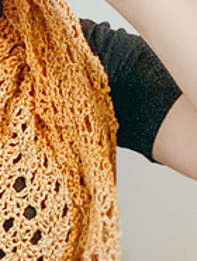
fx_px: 780
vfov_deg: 19.0
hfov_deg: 13.7
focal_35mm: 103
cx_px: -84
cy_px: 171
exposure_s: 1/30
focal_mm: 2.71
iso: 500
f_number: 2.2
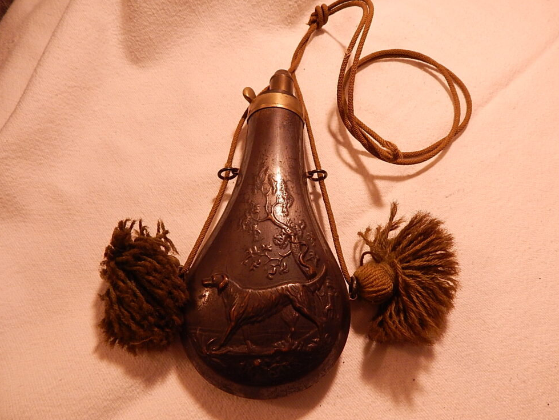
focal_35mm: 23
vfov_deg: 58.9
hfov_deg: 73.9
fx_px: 372
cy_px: 209
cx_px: 280
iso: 250
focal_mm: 4
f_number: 3
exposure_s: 1/30
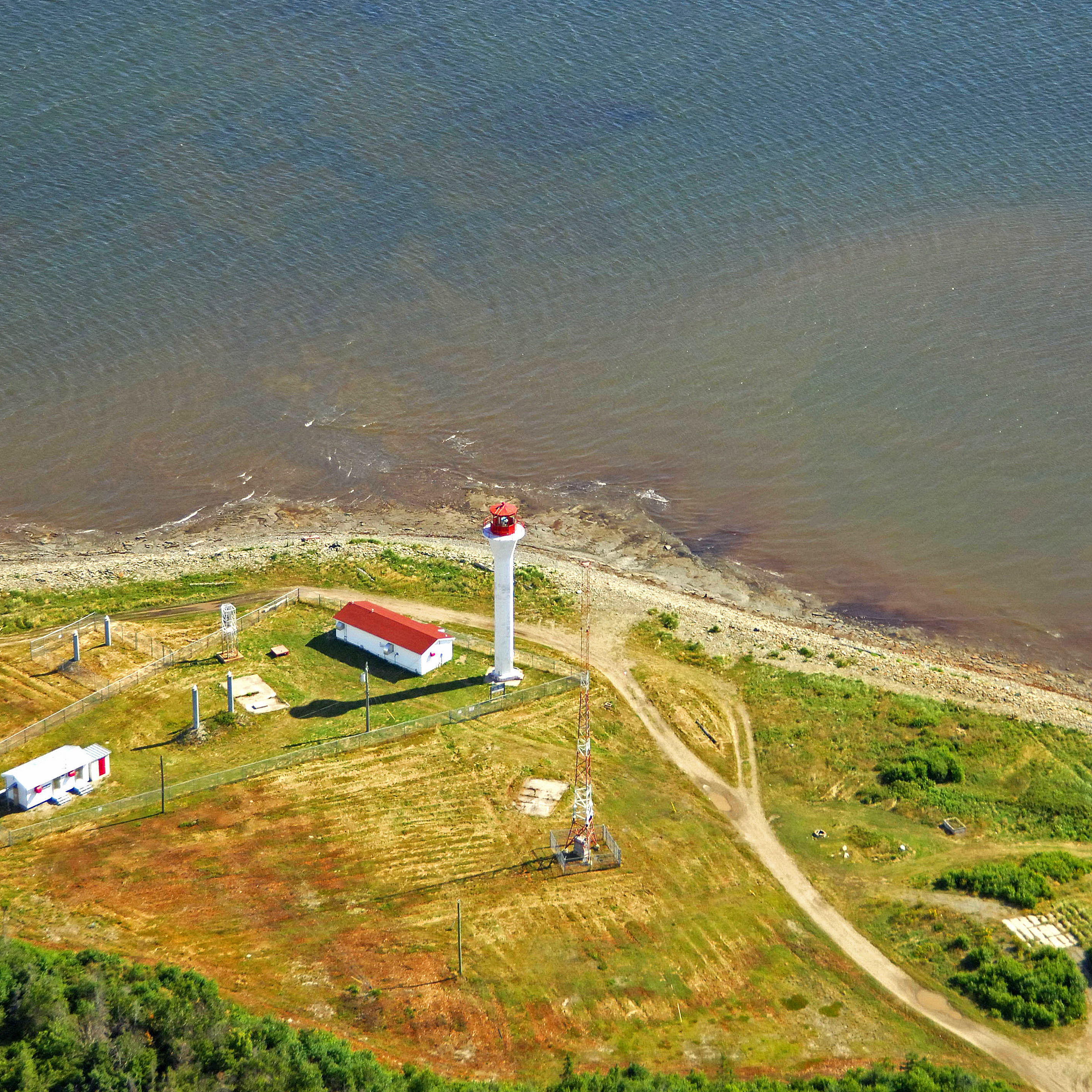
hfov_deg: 14.7
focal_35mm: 119
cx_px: 555
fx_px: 4247
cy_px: 546
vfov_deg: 14.7
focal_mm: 62
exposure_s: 1/1000
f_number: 6
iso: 400
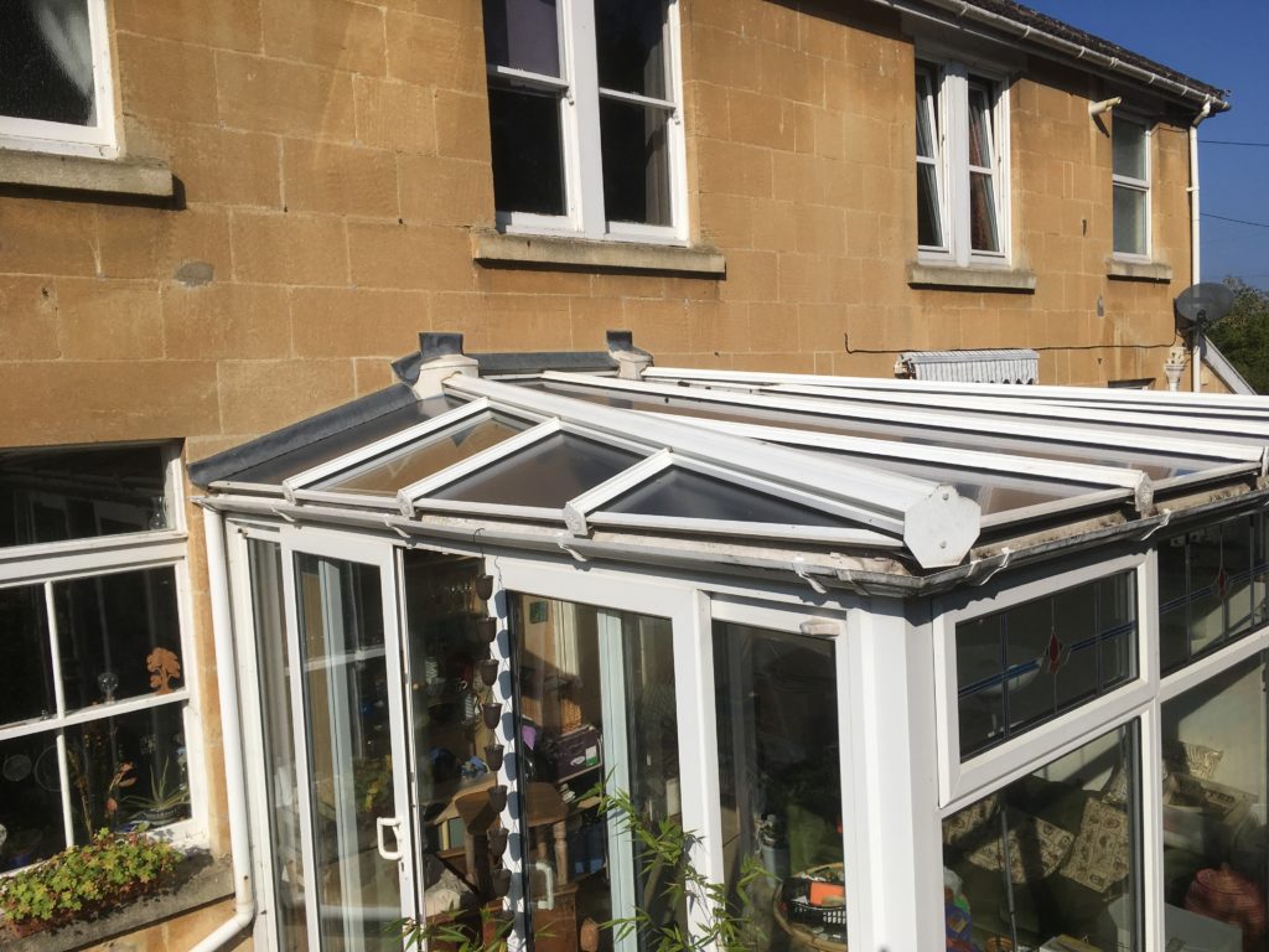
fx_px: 1063
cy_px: 476
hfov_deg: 61.7
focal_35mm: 29
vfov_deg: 48.2
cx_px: 634
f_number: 2.2
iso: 25
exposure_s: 1/4525
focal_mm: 4.15
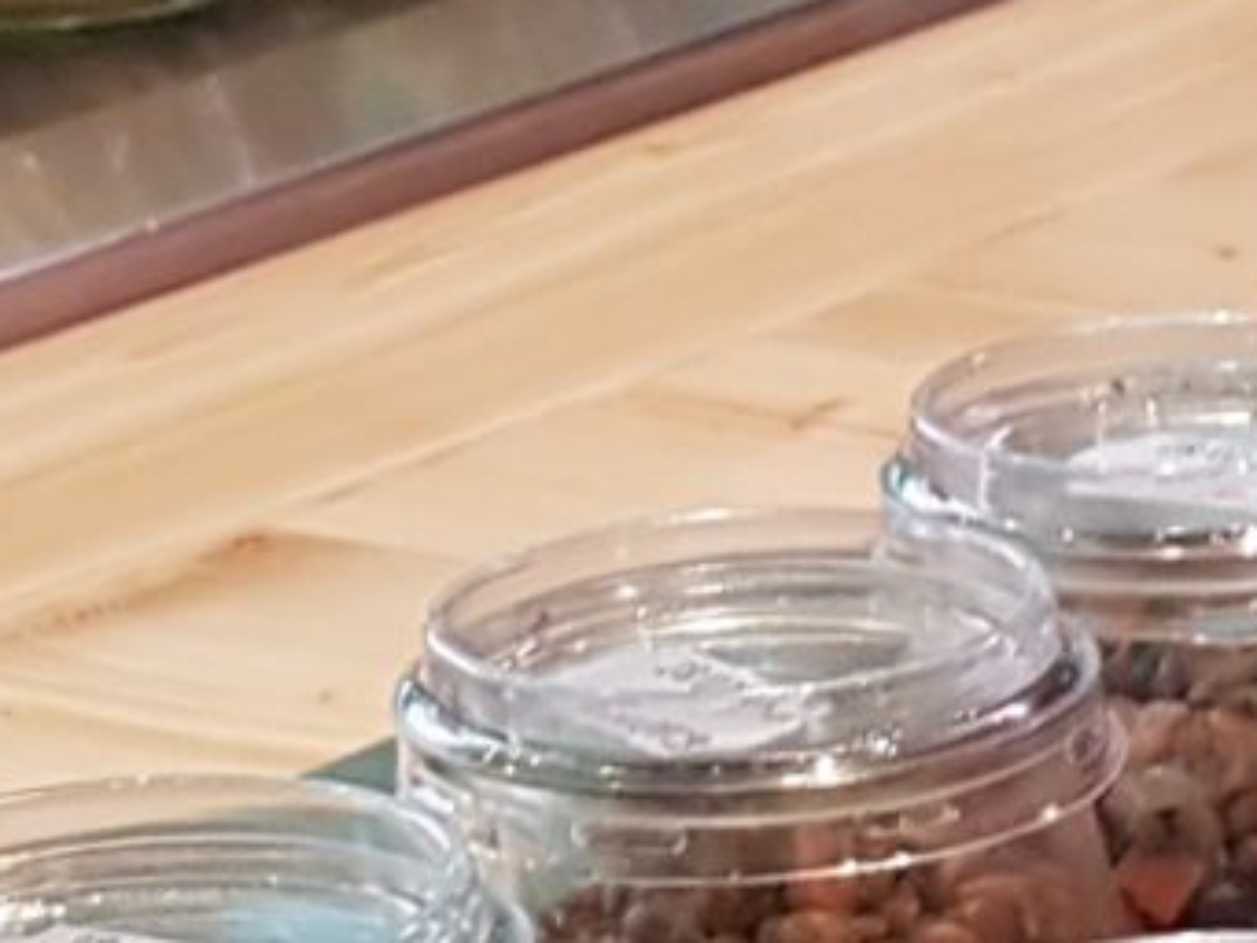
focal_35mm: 156
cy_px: 1890
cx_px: 1898
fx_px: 5667
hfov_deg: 12.1
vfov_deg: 9.0
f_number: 1.7
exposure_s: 1/33
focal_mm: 4.2
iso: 160
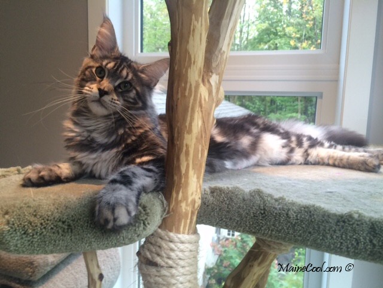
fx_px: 321
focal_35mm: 29
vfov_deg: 48.2
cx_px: 192
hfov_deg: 61.7
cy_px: 144
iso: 64
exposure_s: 1/30
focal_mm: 4.15
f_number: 2.2
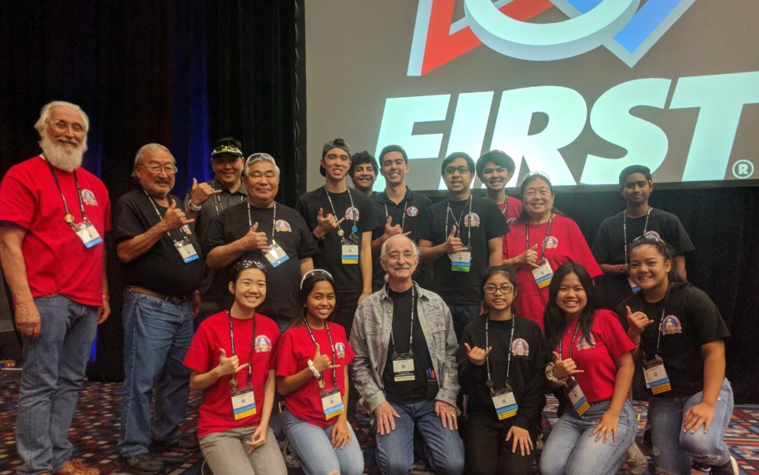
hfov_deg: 66.5
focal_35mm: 28
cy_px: 267
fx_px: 579
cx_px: 378
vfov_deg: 44.4
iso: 316
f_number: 2
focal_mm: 4.67
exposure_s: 1/78.7
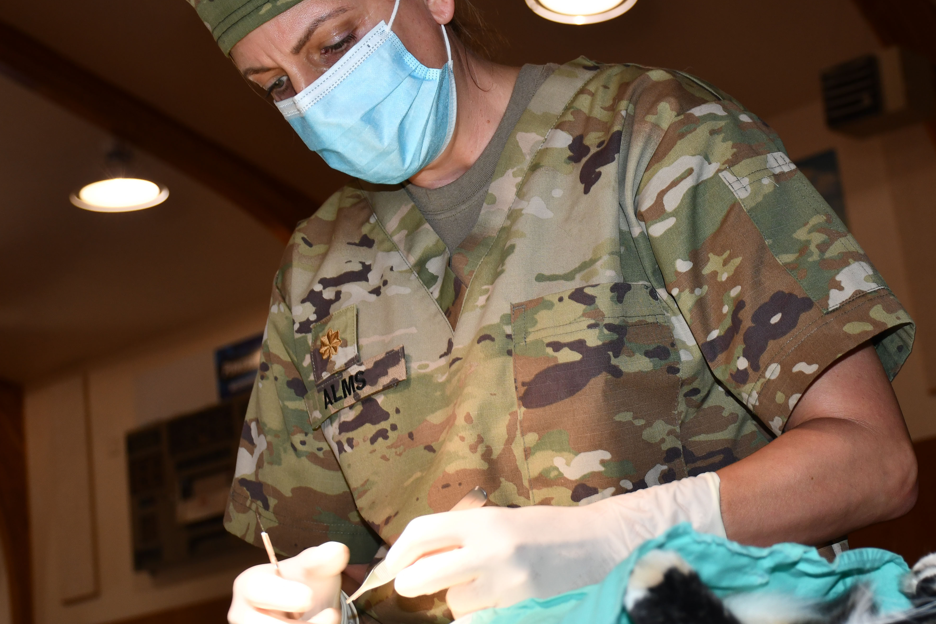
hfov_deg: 29.5
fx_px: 1768
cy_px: 256
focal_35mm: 68
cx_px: 590
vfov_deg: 20.0
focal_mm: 32
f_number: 4
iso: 400
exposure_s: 1/80
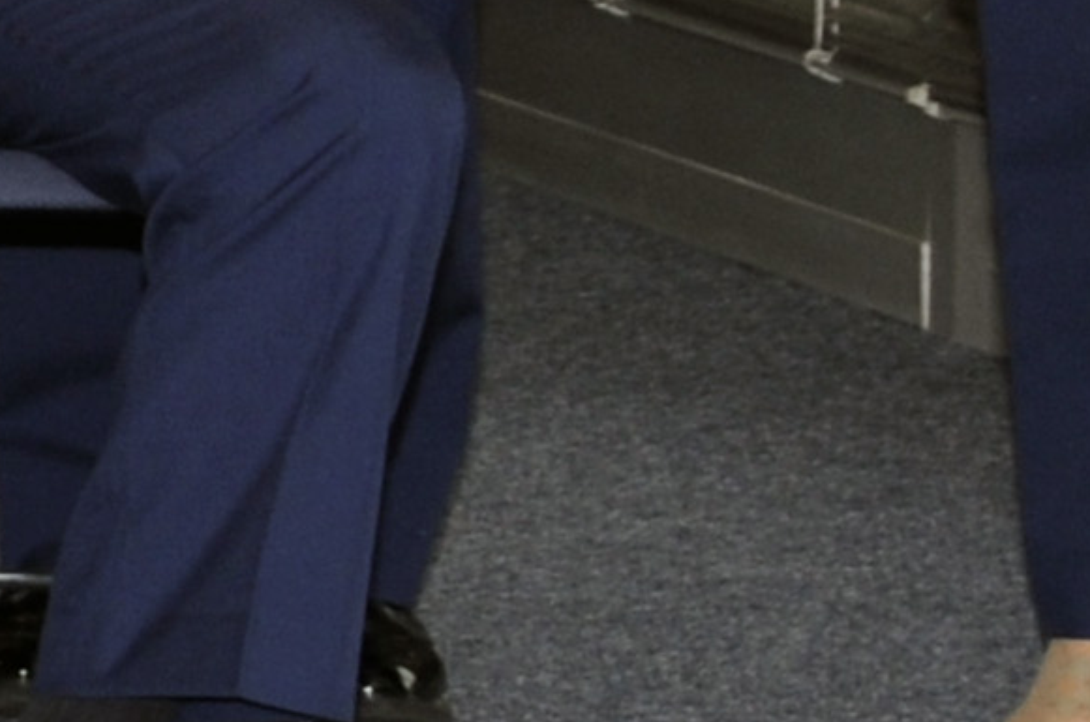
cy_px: -795
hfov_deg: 6.5
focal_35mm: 288
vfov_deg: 4.7
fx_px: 8703
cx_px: -2231
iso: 200
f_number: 4.5
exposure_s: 1/60
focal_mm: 26
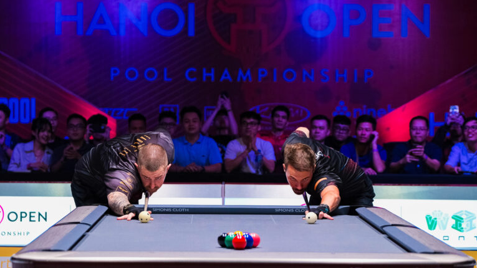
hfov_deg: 17.6
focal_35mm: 122
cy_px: 114
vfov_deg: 9.9
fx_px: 1543
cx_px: 239
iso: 2000
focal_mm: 77.3
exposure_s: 1/500
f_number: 3.2
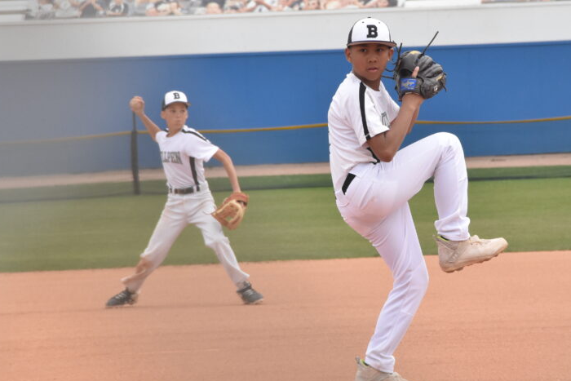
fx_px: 6964
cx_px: 367
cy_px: 109
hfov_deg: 4.7
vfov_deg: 3.1
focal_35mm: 439
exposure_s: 1/1000
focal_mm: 200
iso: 1600
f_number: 13
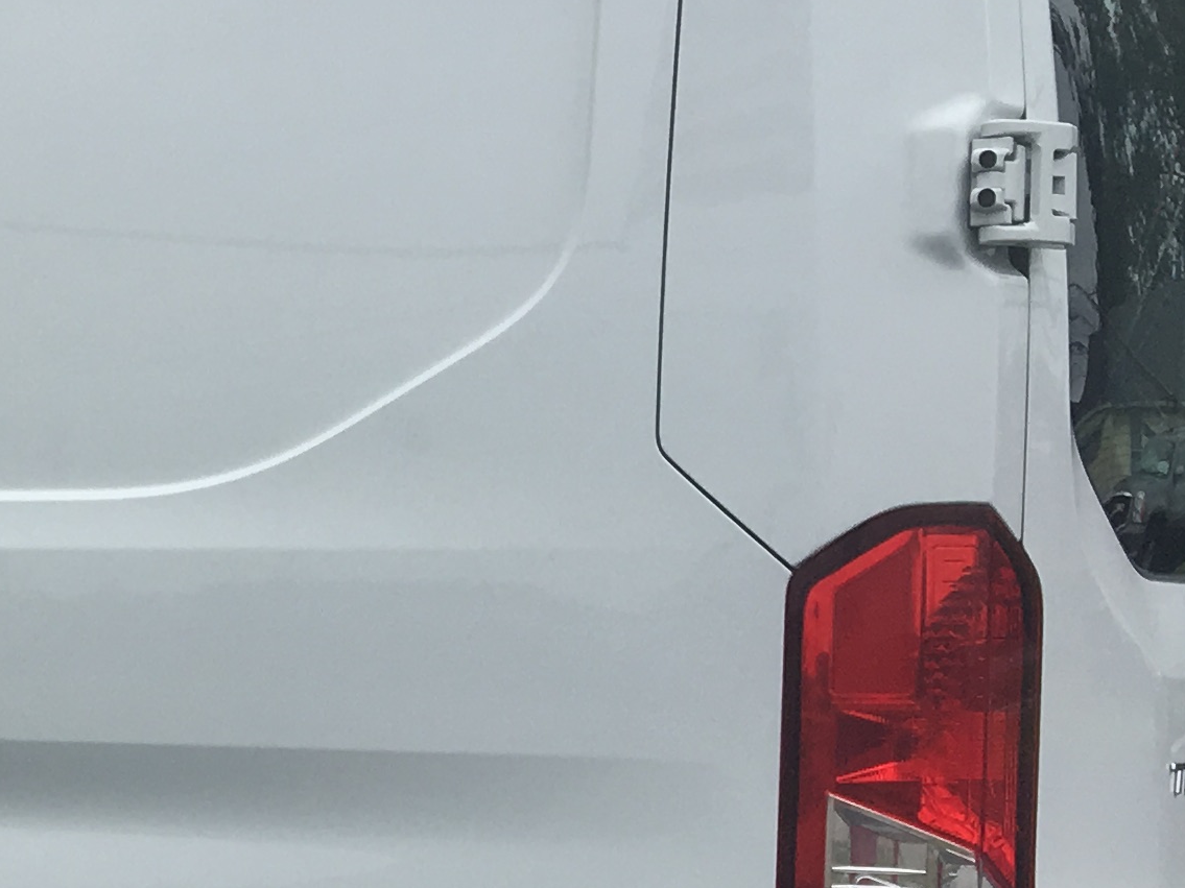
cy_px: 901
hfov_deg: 17.4
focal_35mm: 103
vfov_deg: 14.1
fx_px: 3526
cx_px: -539
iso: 25
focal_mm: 4.15
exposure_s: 1/827
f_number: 2.2
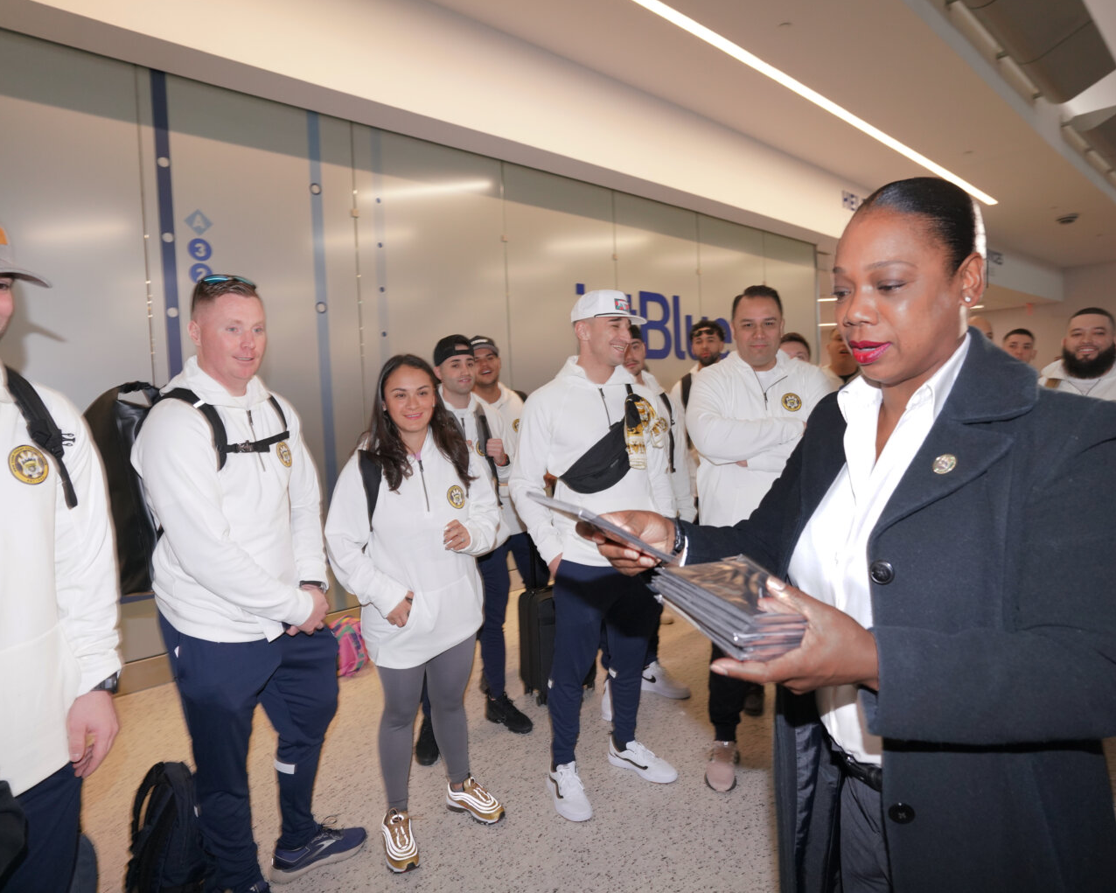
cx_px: 585
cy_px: 443
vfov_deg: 68.1
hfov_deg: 80.3
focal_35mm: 20
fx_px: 661
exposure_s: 1/160
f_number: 4
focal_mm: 17
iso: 1250
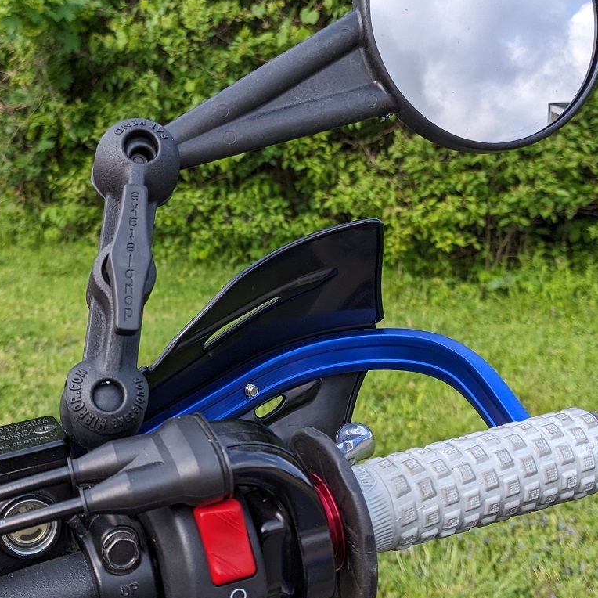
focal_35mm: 50
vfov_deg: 34.0
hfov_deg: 33.7
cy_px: 290
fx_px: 977
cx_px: 189
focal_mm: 4.38
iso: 37
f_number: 1.73
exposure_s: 1/835
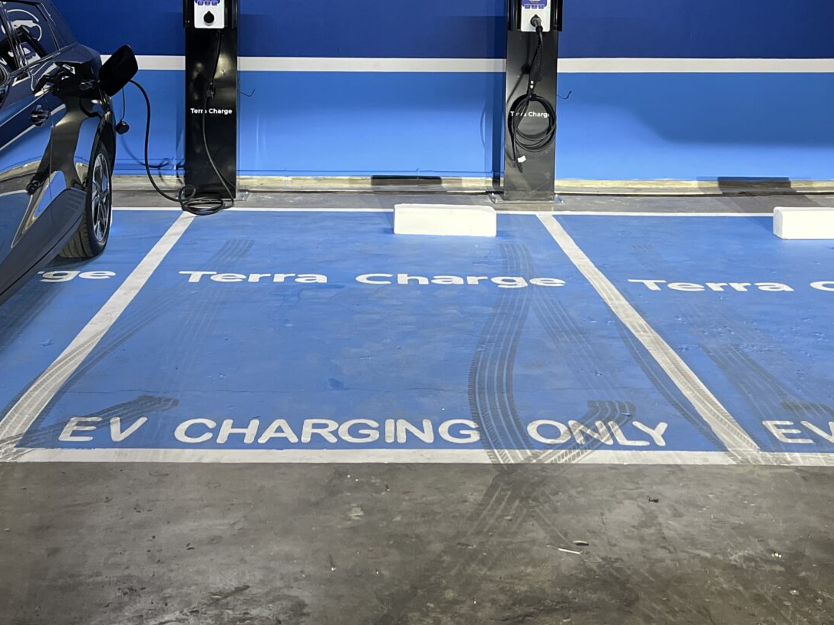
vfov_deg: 28.7
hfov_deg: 38.9
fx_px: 1180
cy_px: 83
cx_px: 378
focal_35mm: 49
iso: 400
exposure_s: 1/50
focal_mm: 5.7
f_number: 1.5
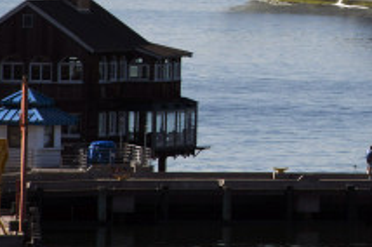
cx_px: 419
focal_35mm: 964
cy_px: -84
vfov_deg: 1.4
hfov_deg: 2.1
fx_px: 9946
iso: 800
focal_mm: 330
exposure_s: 1/800
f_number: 14
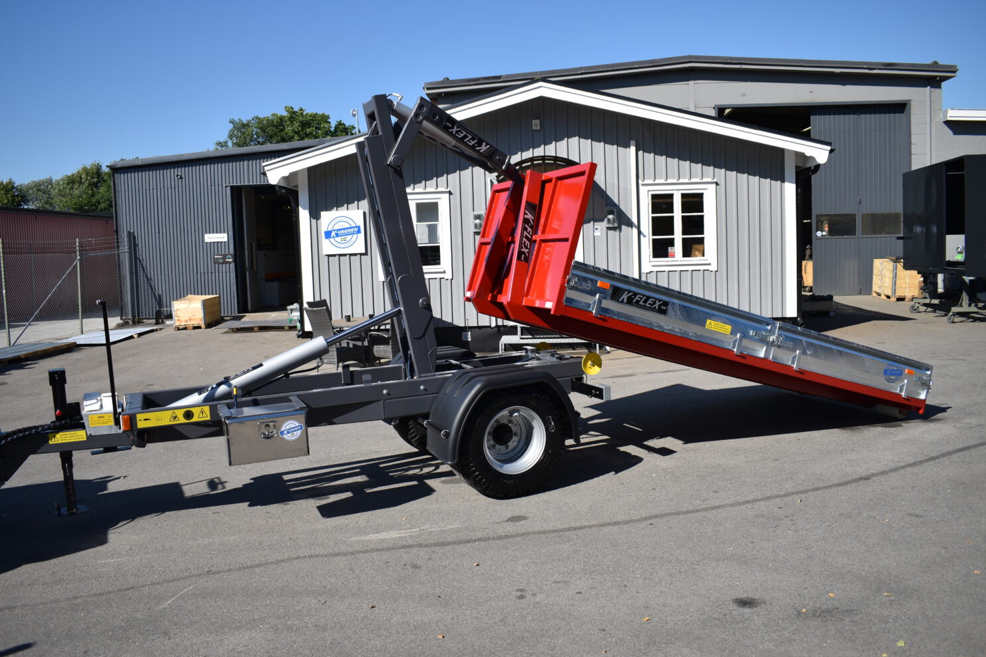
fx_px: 767
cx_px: 479
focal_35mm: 28
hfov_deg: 65.5
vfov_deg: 46.4
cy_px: 318
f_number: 4
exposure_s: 1/1000
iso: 100
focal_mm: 18
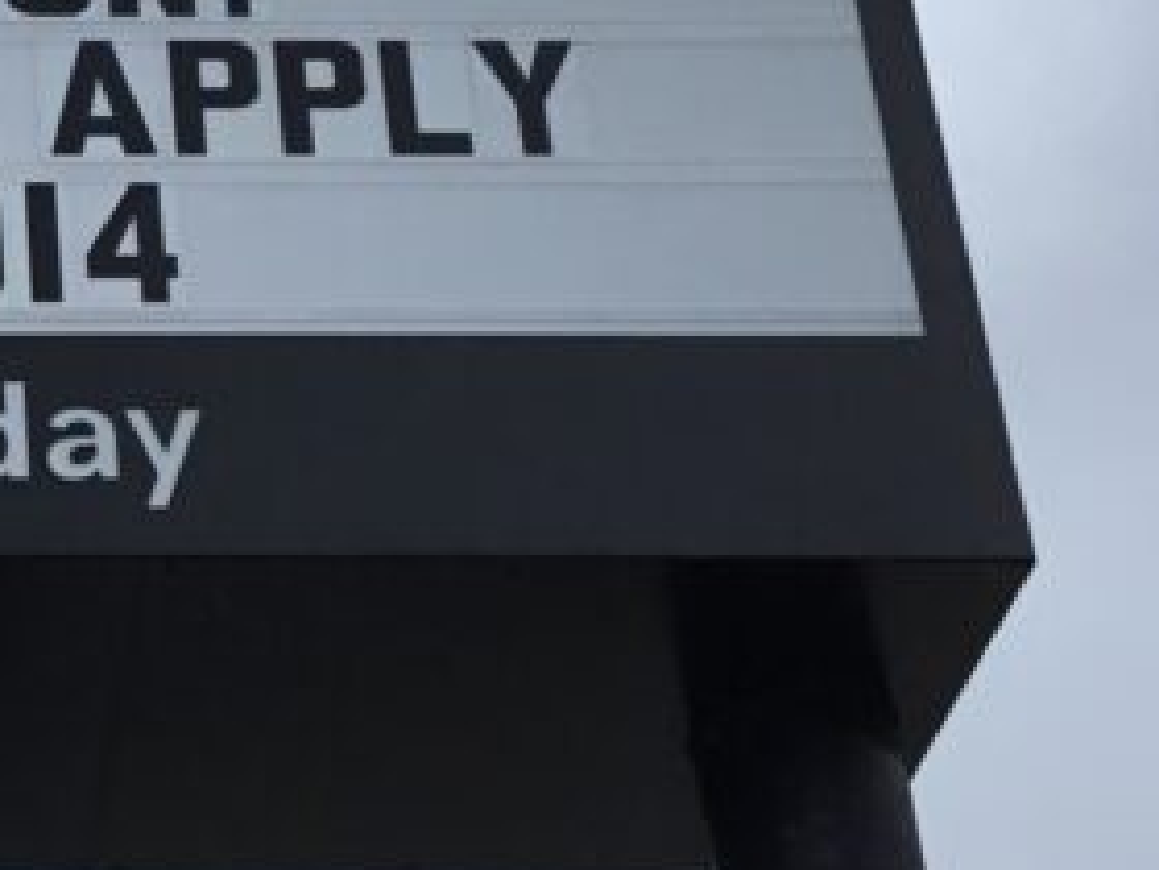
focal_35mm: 122
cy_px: 309
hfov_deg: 15.4
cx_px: -339
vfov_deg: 12.1
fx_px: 4085
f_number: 2.4
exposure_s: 1/362
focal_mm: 3.3
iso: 25
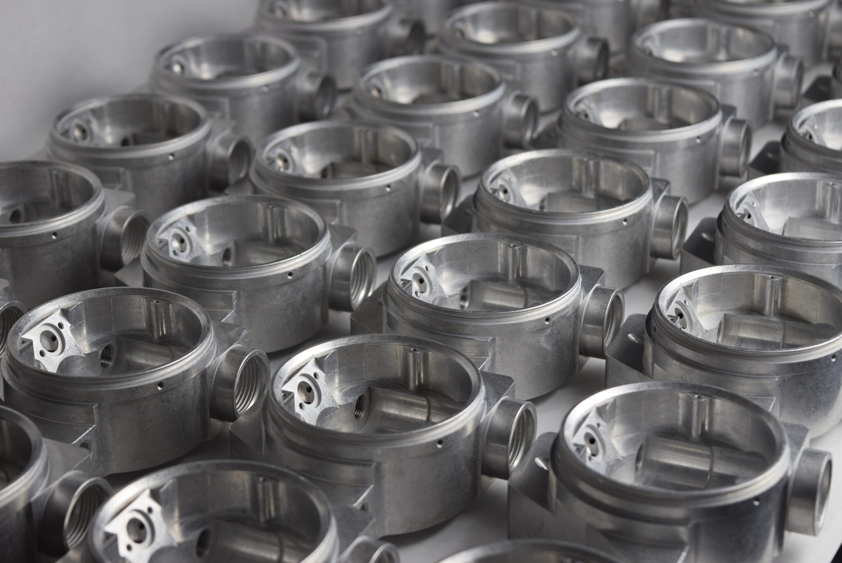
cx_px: 421
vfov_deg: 16.6
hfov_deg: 24.6
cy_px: 282
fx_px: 1931
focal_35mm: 82
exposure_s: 1/100
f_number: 5.6
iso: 400
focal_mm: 55
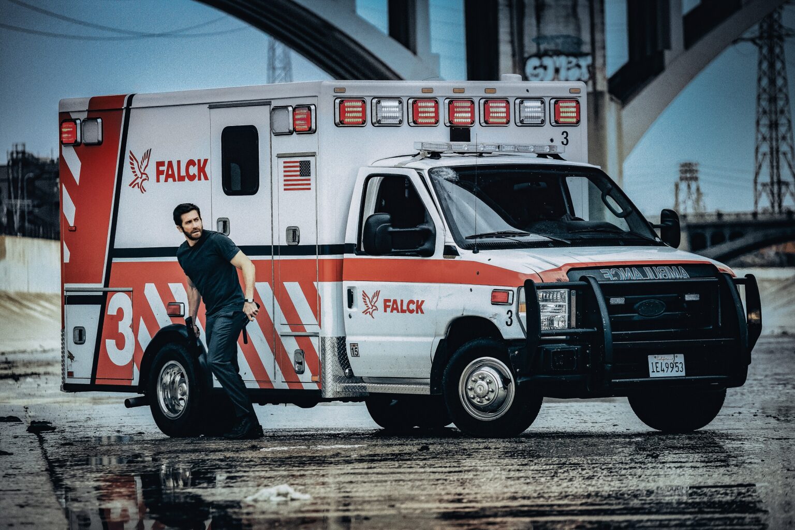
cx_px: 398
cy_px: 265
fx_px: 4460
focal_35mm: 202
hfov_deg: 10.2
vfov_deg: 6.8
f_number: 4
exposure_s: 1/2500
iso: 1000
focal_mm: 134.4
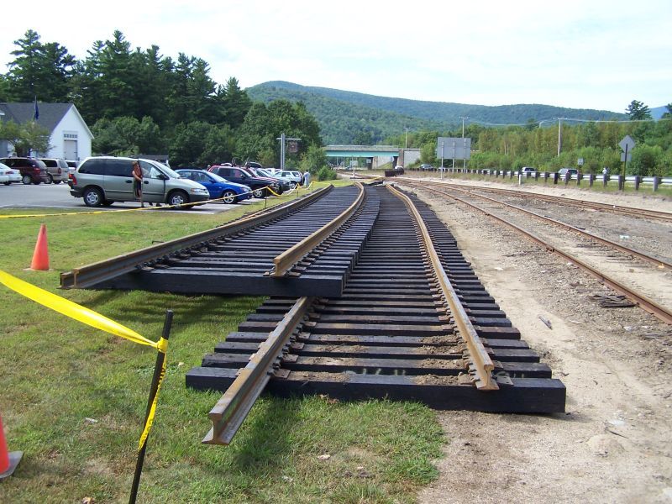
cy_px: 252
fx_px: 738
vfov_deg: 37.7
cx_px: 336
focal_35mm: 38
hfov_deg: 49.0
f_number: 2.8
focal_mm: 6.3
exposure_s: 1/500
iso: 80
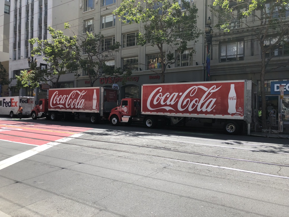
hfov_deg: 63.4
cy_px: 108
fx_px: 234
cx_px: 144
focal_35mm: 28
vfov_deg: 49.7
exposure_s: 1/979
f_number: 1.8
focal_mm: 4
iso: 20
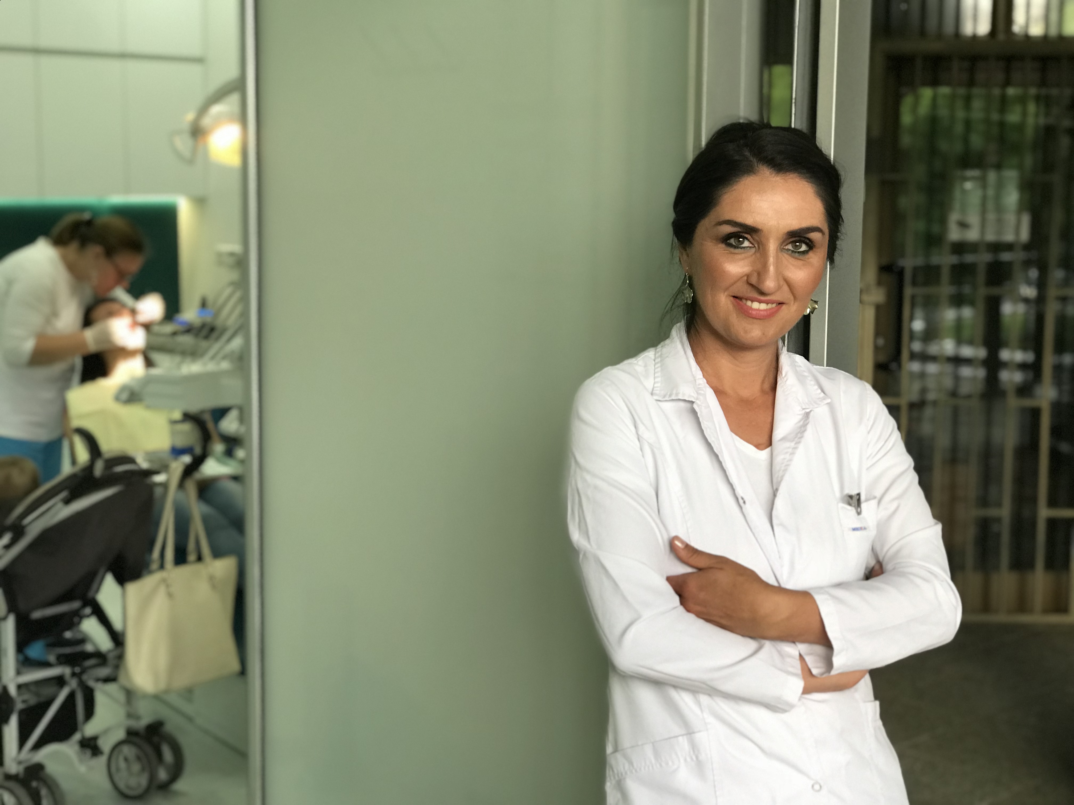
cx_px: 537
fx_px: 1768
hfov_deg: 33.8
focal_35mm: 57
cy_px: 402
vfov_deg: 25.7
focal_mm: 6.6
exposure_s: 1/50
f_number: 2.8
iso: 80
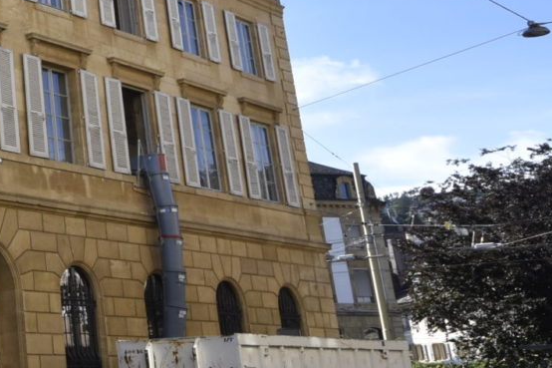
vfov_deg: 20.5
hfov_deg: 26.6
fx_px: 996
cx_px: -148
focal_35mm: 65
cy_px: 44
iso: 450
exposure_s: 1/500
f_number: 8
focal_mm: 12
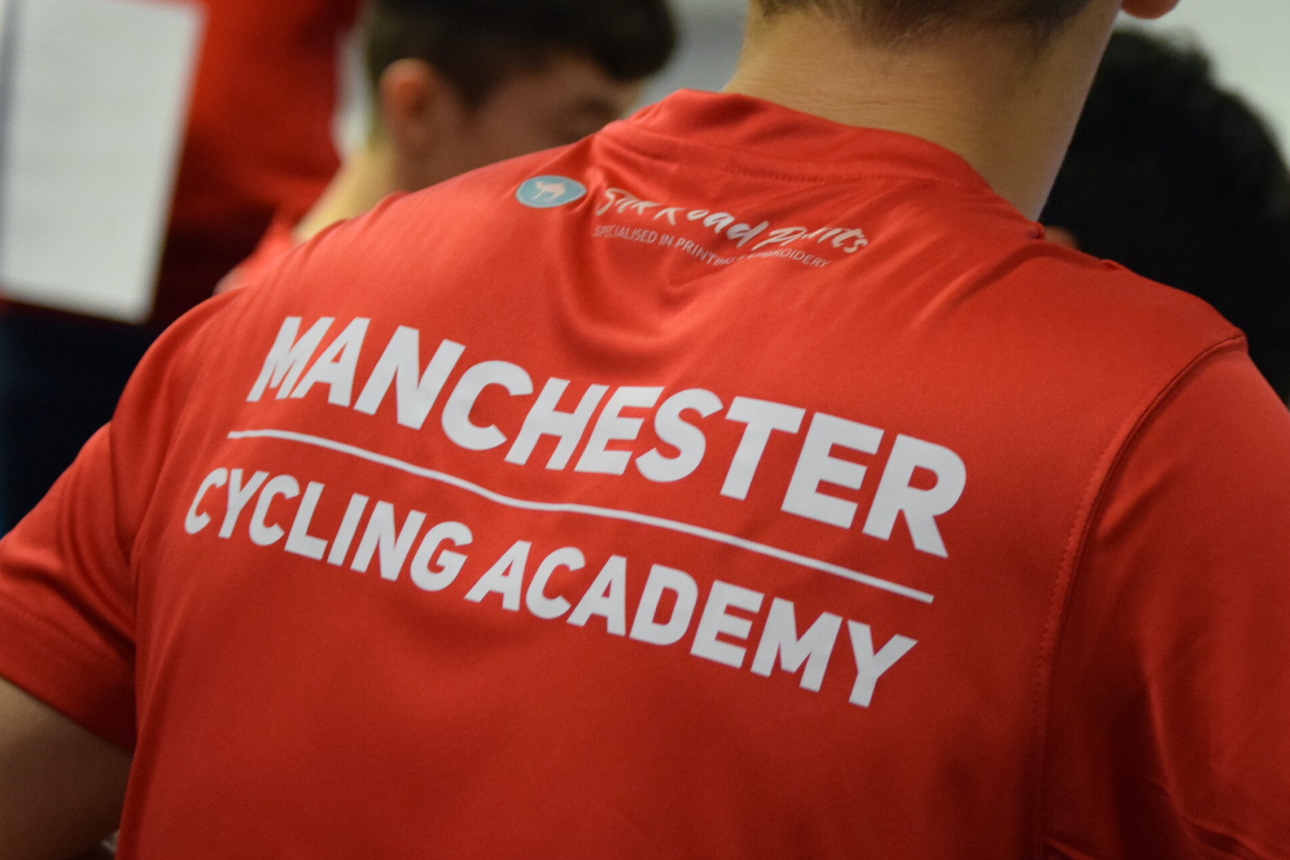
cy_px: 383
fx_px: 4730
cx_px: 777
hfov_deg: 15.5
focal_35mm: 132
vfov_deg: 10.4
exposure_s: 1/125
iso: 2500
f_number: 4.2
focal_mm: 66
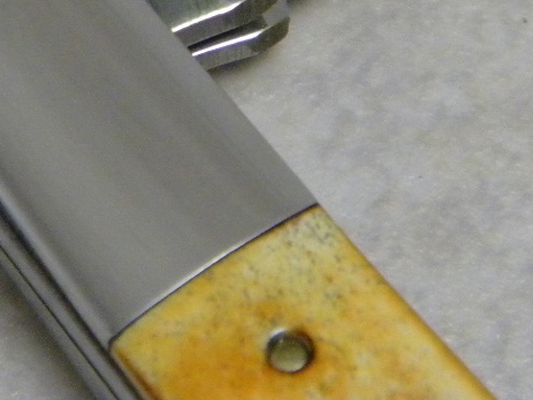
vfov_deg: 4.6
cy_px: 38
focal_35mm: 320
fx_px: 4926
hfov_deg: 6.2
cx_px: 157
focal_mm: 26.8
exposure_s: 1/38.8
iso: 800
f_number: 5
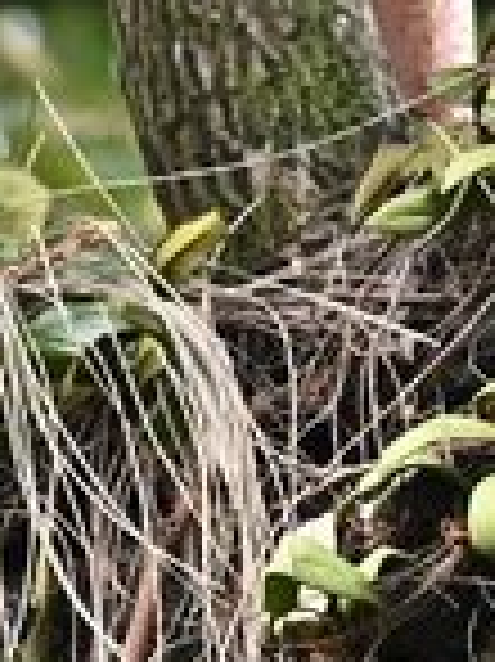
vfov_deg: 2.4
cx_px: -2030
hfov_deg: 1.8
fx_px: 15390
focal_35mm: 806
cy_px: 1734
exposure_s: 1/125
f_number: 5.6
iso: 2800
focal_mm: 82
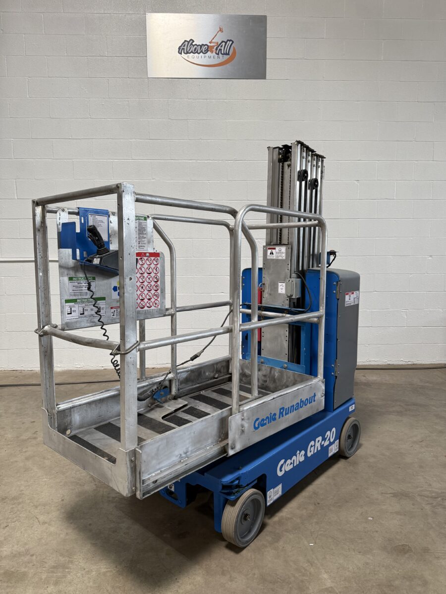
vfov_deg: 71.6
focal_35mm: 24
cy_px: 297
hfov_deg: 56.8
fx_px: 412
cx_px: 223
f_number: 1.78
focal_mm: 6.76
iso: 200
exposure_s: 1/102
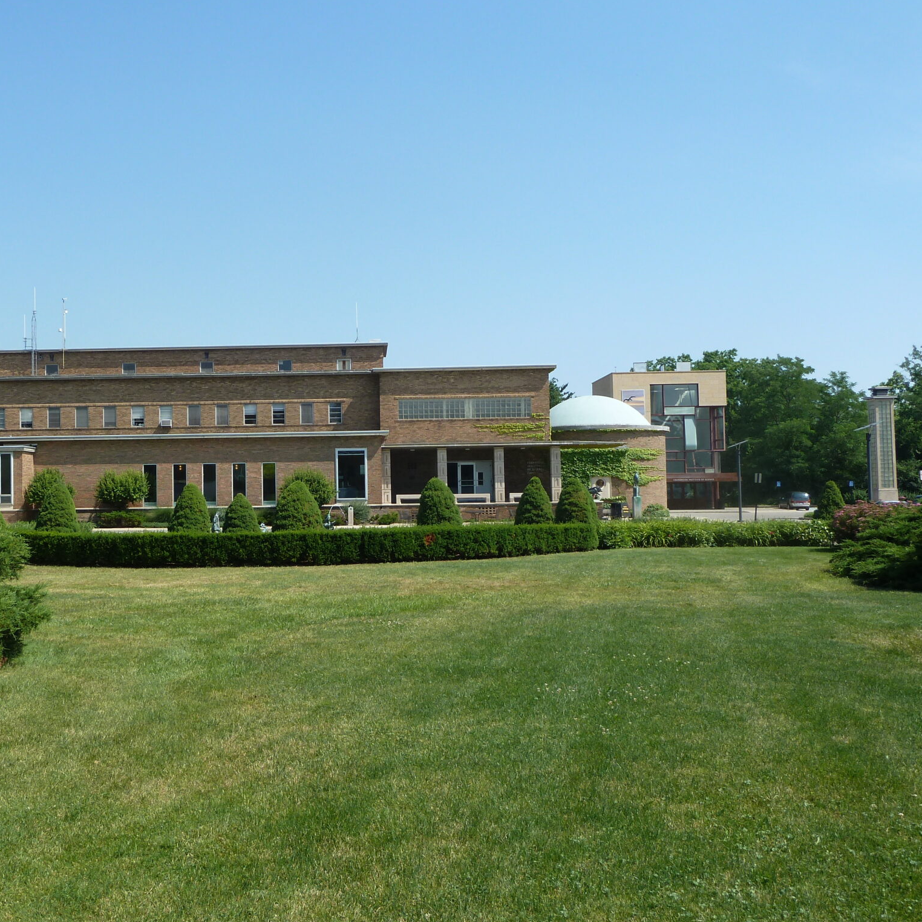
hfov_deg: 43.3
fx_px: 1145
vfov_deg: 43.9
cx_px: 317
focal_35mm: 38
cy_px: 458
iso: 80
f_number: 4.5
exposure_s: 1/500
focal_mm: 5.3
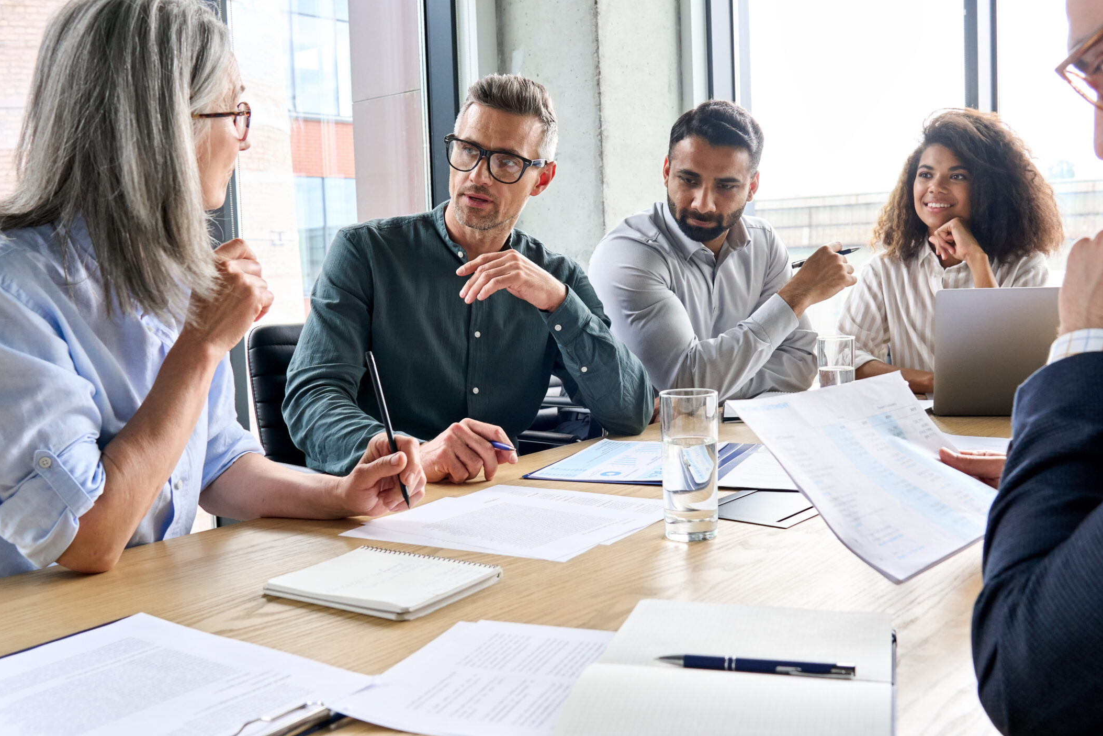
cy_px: 362
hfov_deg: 55.7
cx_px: 601
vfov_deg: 38.9
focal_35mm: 34
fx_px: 1042
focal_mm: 28
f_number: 6.3
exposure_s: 1/200
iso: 1600
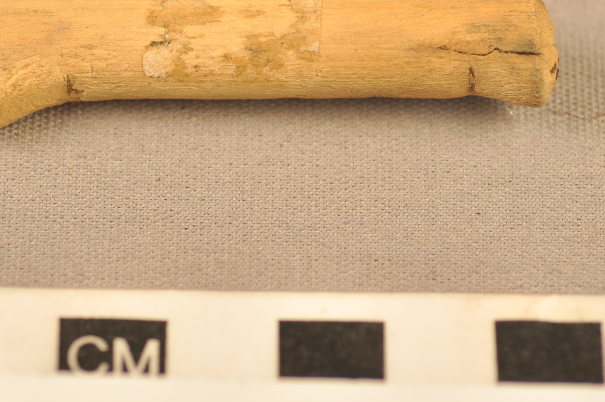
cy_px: 49
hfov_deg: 12.1
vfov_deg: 8.0
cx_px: 232
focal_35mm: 170
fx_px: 2854
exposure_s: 1/160
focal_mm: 60
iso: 500
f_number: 4
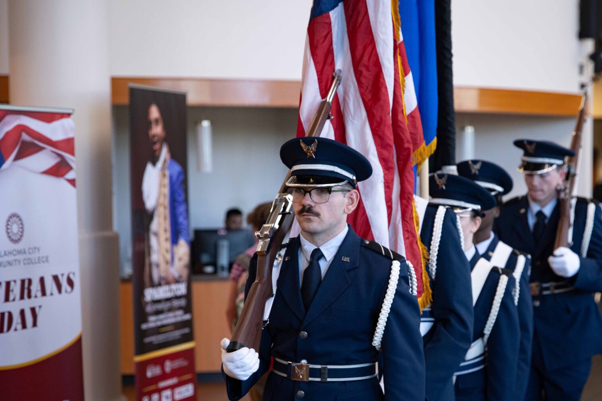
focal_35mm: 96
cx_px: 390
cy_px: 272
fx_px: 1605
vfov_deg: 14.2
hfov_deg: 21.2
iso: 2000
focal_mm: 70
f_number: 2.8
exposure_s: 1/100
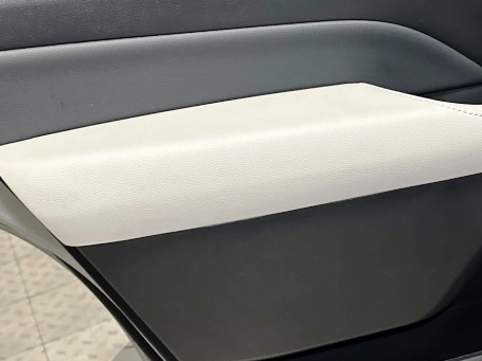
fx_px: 752
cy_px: 137
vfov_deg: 26.9
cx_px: 314
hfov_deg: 35.3
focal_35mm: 54
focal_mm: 6.86
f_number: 1.78
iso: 800
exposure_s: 1/60
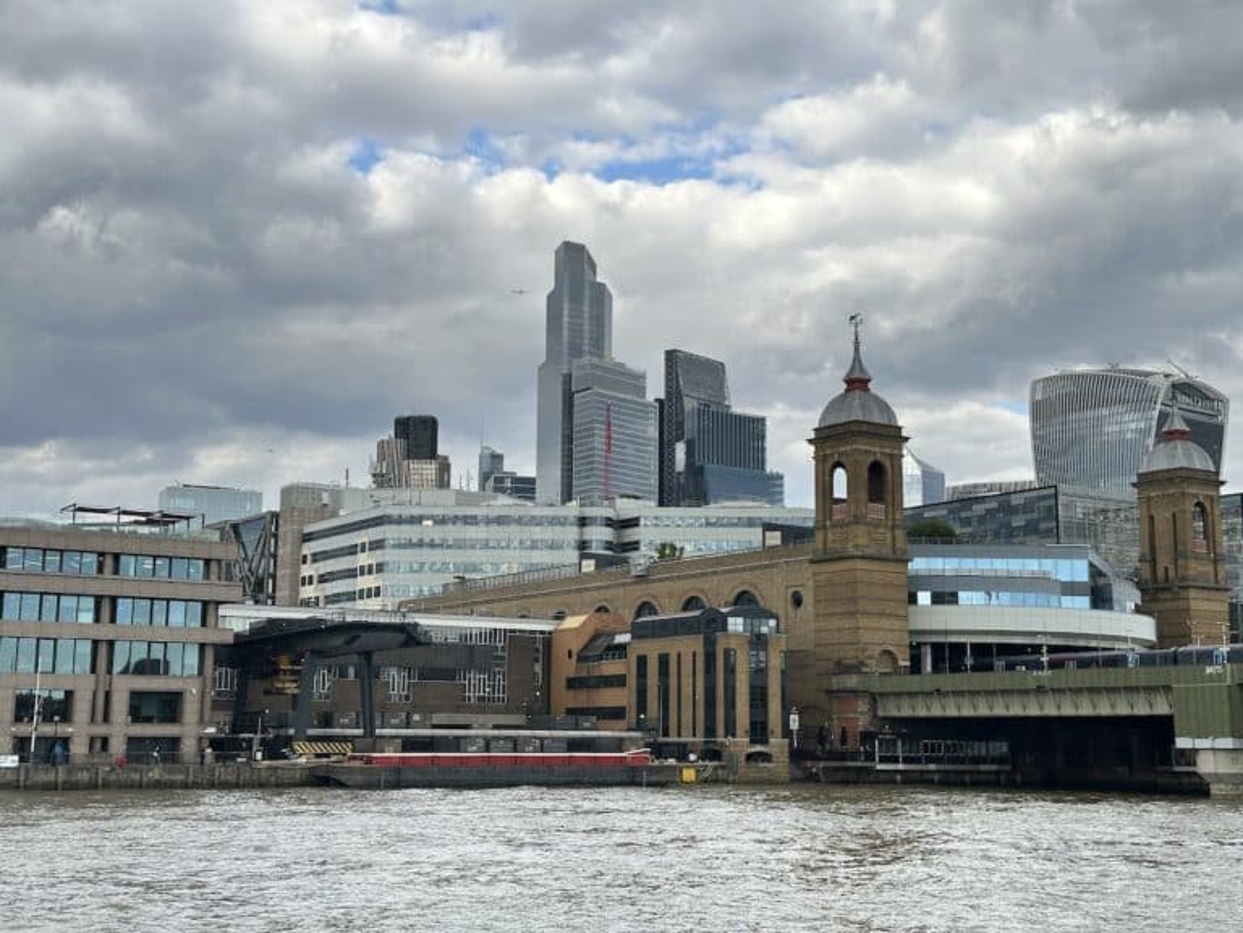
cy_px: 466
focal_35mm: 48
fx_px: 1724
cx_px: 622
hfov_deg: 39.7
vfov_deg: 30.3
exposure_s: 1/850
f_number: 1.78
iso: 64
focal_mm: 6.86
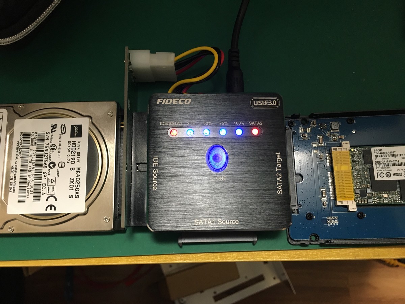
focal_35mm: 29
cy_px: 152
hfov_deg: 61.7
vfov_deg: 48.2
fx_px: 339
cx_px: 202
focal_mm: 4.15
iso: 200
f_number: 2.2
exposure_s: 1/24
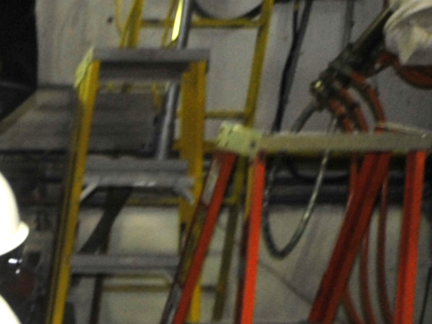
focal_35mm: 189
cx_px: -882
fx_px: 2358
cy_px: 1000
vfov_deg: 7.0
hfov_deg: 8.6
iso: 640
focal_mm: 24
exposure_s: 1/60
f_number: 6.3
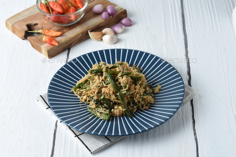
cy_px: 78
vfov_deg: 15.2
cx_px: 118
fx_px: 590
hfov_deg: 22.6
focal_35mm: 90
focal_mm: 60
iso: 125
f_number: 8
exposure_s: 1/200
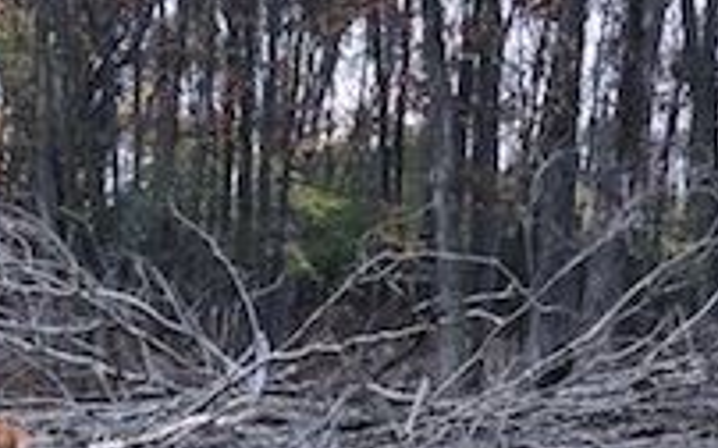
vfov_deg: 13.5
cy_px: 775
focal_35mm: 88
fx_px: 1721
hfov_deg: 23.6
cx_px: 387
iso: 25
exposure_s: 1/120
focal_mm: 3.99
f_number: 1.8
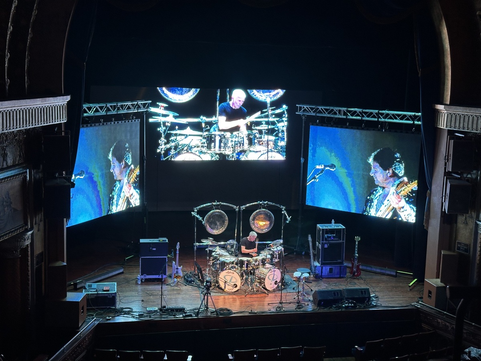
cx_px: 240
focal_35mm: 48
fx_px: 667
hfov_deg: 39.7
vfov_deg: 30.3
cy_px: 180
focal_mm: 6.86
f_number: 1.78
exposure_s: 1/60
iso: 100
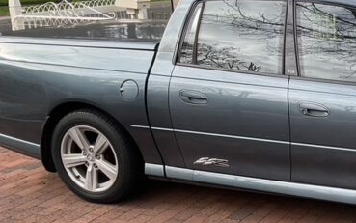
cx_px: 362
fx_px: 621
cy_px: 162
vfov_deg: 20.2
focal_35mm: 64
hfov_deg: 29.7
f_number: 1.8
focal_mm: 3
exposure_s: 1/355
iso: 16
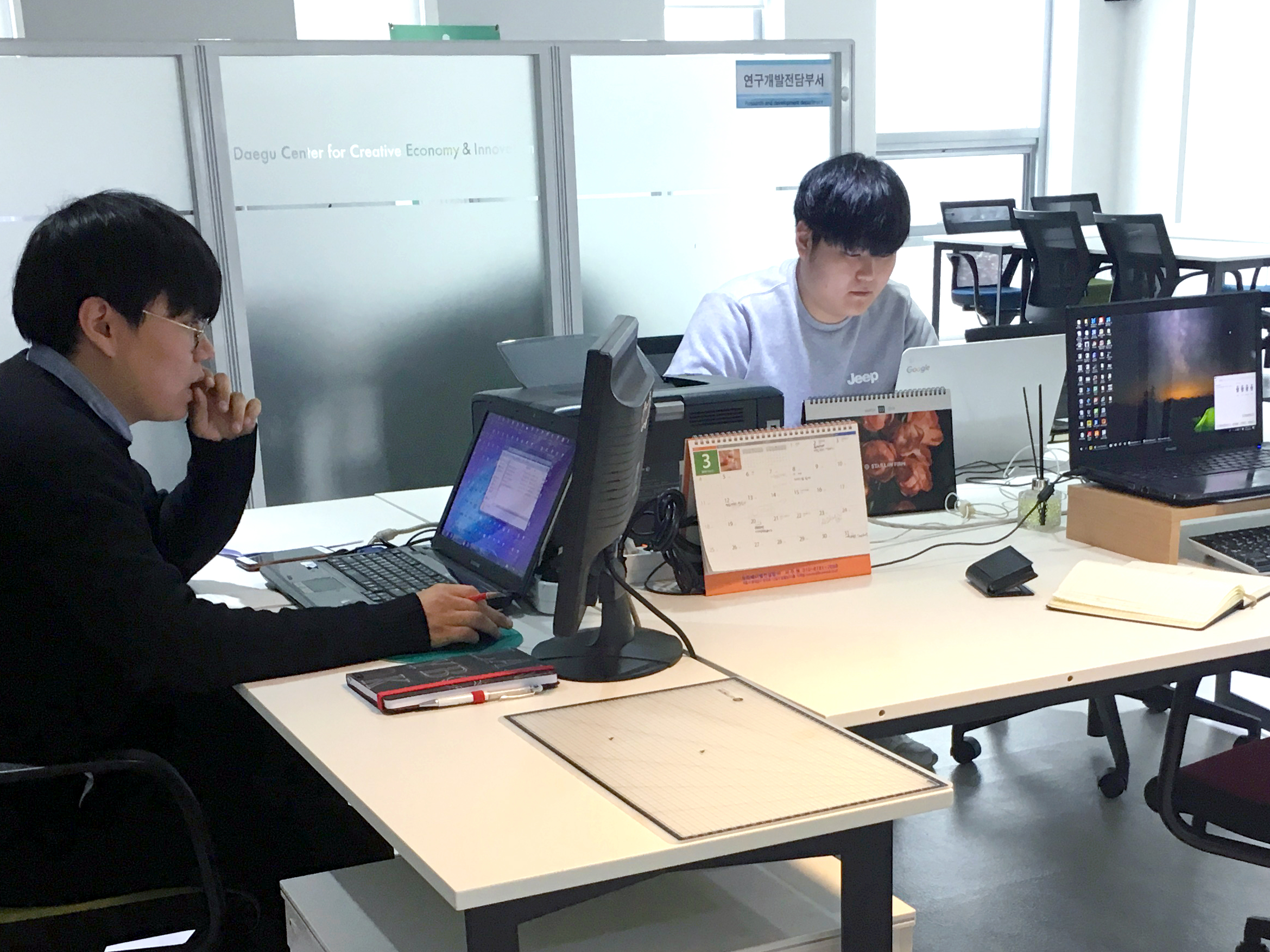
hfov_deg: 38.2
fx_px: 1834
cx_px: 687
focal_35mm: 50
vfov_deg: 28.5
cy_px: 765
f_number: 2.2
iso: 64
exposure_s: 1/30
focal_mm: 4.15
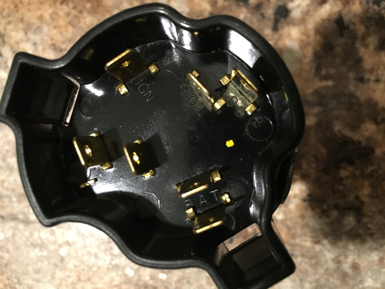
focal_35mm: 29
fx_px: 323
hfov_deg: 61.7
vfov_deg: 48.2
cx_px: 192
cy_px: 144
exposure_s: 1/17
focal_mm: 4.15
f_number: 2.2
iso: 200
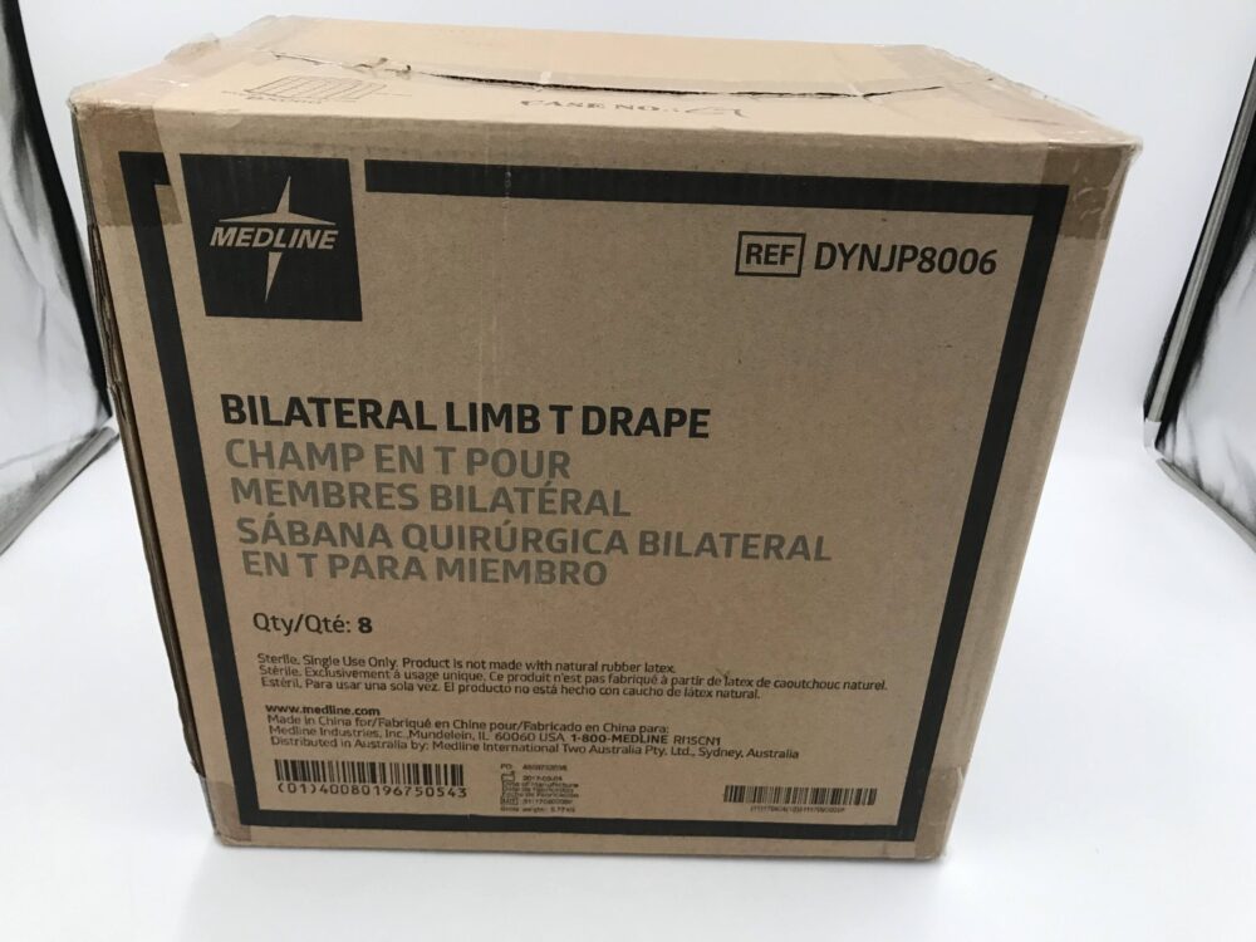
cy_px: 471
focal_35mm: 28
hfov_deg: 63.4
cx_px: 628
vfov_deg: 49.7
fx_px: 1016
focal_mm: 3.99
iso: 40
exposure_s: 1/30
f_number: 1.8
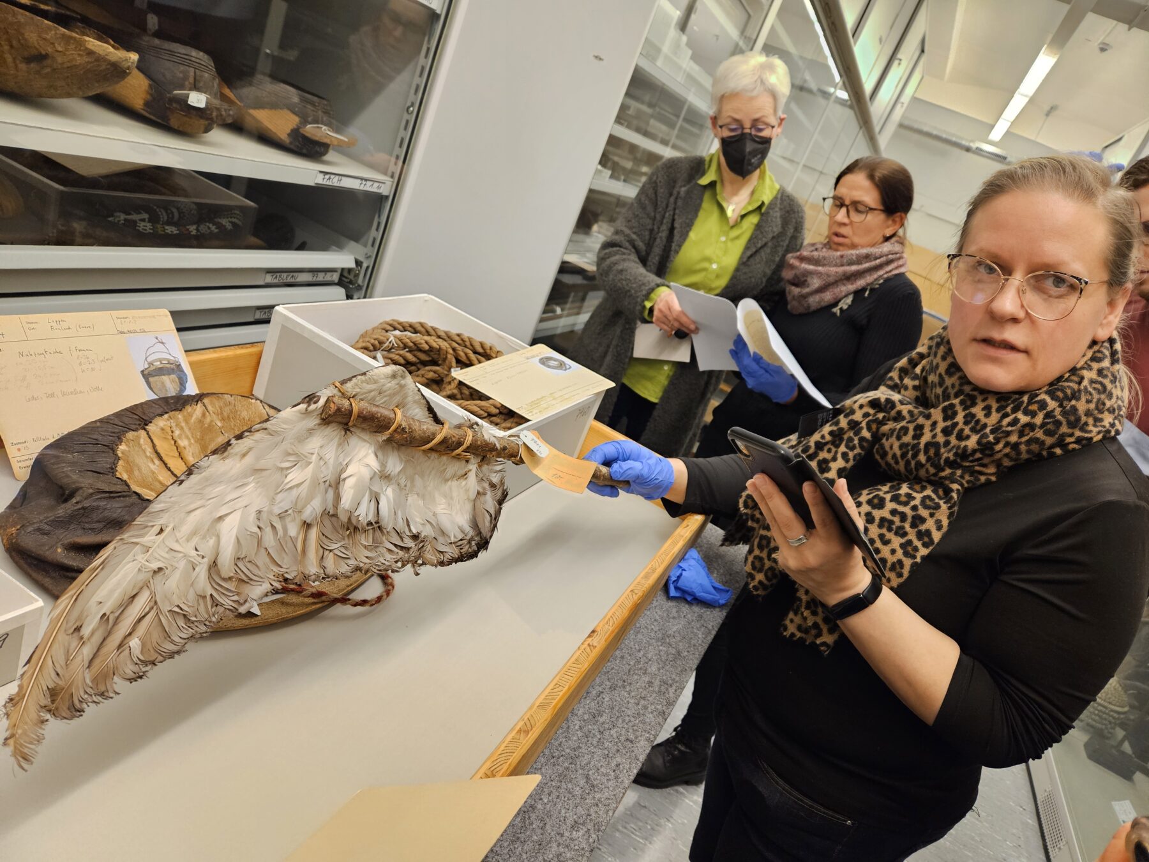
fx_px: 763
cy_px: 431
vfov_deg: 58.9
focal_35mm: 23
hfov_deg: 73.9
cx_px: 574
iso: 400
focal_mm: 5.4
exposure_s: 1/100
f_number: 1.8
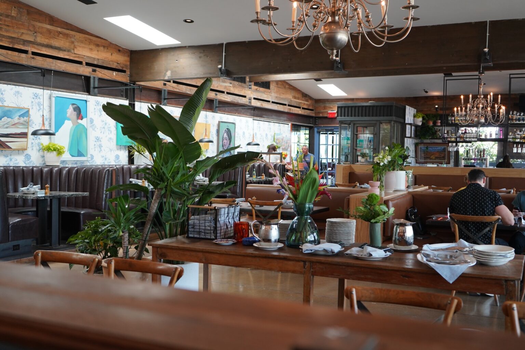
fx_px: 540
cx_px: 262
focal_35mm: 37
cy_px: 175
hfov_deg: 51.9
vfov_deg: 35.9
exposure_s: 1/160
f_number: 4
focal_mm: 37
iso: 1600
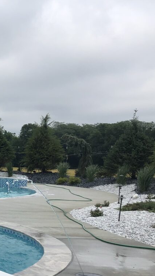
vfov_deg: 33.1
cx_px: -102
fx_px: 453
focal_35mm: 62
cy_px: 209
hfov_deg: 16.9
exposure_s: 1/2208
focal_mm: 4
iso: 20
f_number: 1.8
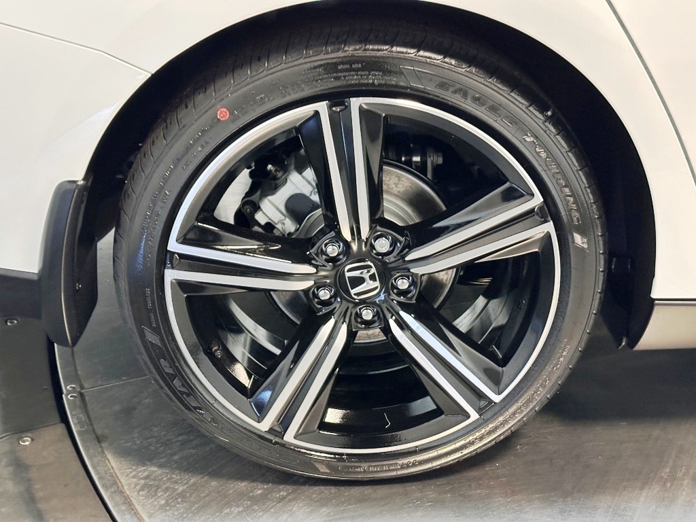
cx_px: 348
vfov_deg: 30.3
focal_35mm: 48
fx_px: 965
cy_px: 261
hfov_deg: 39.7
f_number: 1.78
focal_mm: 6.86
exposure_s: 1/30
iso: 640
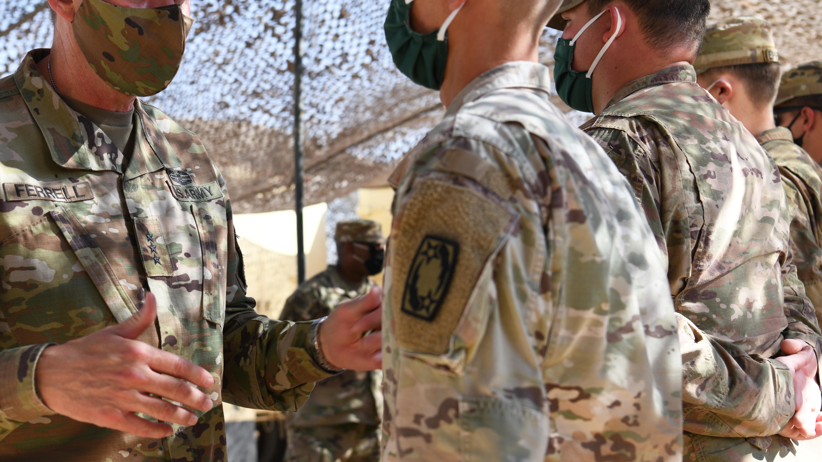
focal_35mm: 69
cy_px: 213
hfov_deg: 30.5
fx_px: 1504
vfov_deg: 17.5
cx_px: 343
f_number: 5
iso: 64
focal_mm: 50
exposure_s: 1/100
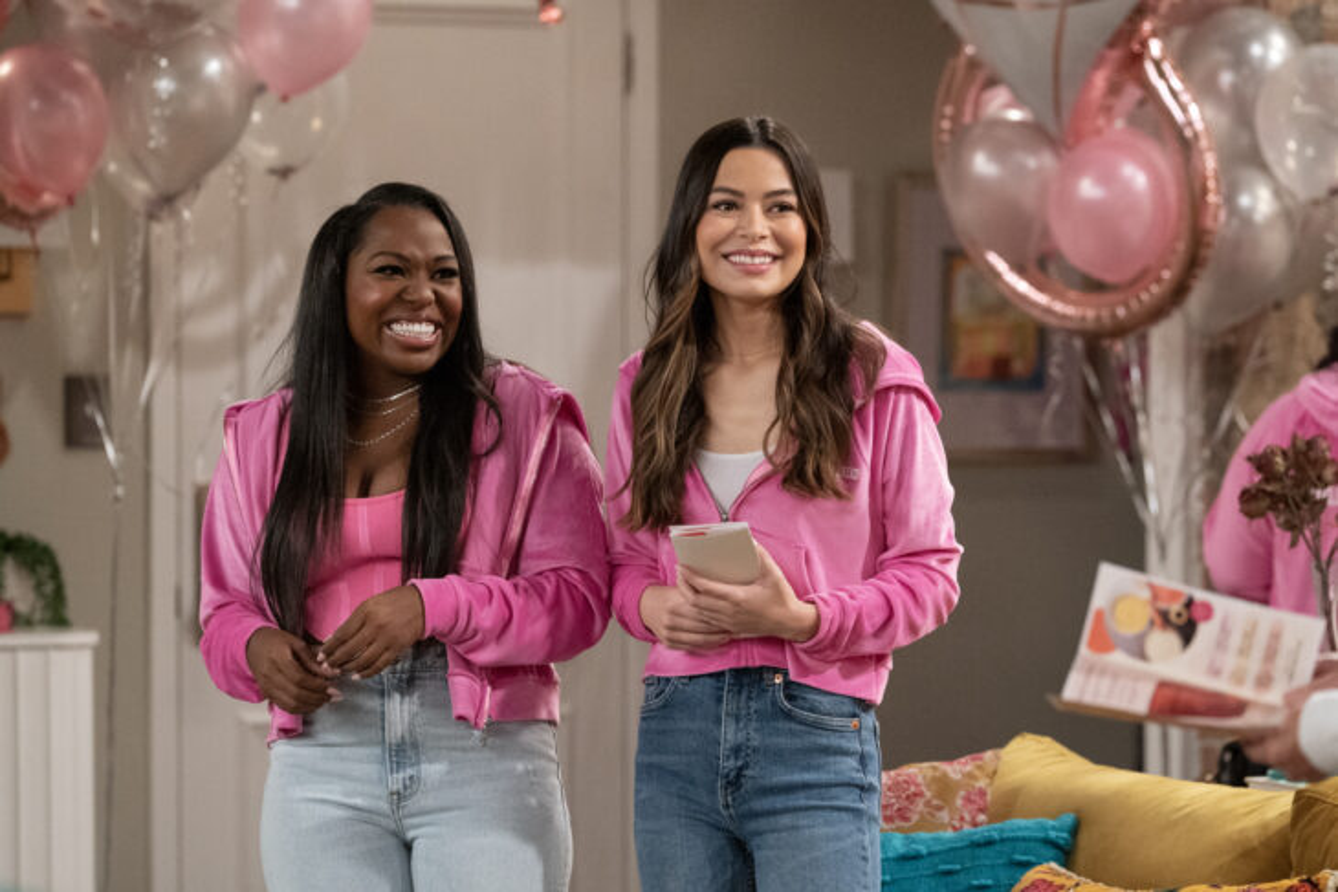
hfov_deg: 11.7
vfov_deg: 7.8
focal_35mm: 175
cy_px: 446
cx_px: 669
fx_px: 6505
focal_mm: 175
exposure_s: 1/250
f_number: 4.5
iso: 8000
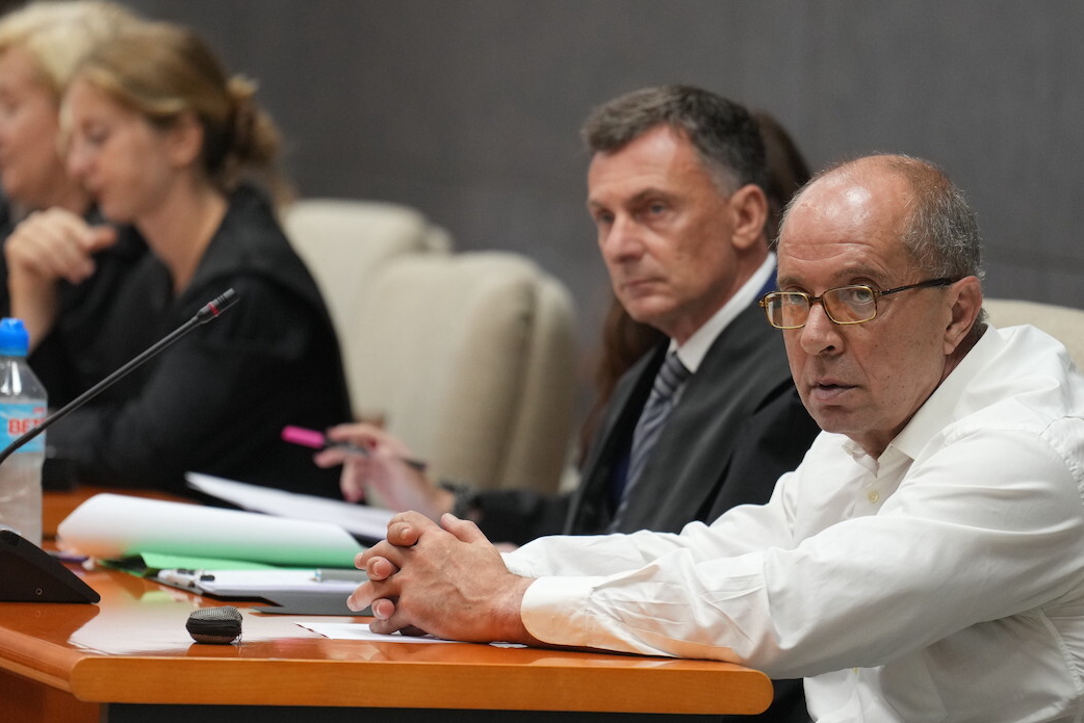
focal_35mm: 307
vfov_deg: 4.5
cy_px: 372
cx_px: 580
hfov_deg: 6.7
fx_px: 9245
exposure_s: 1/750
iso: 2500
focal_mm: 200
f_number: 2.8
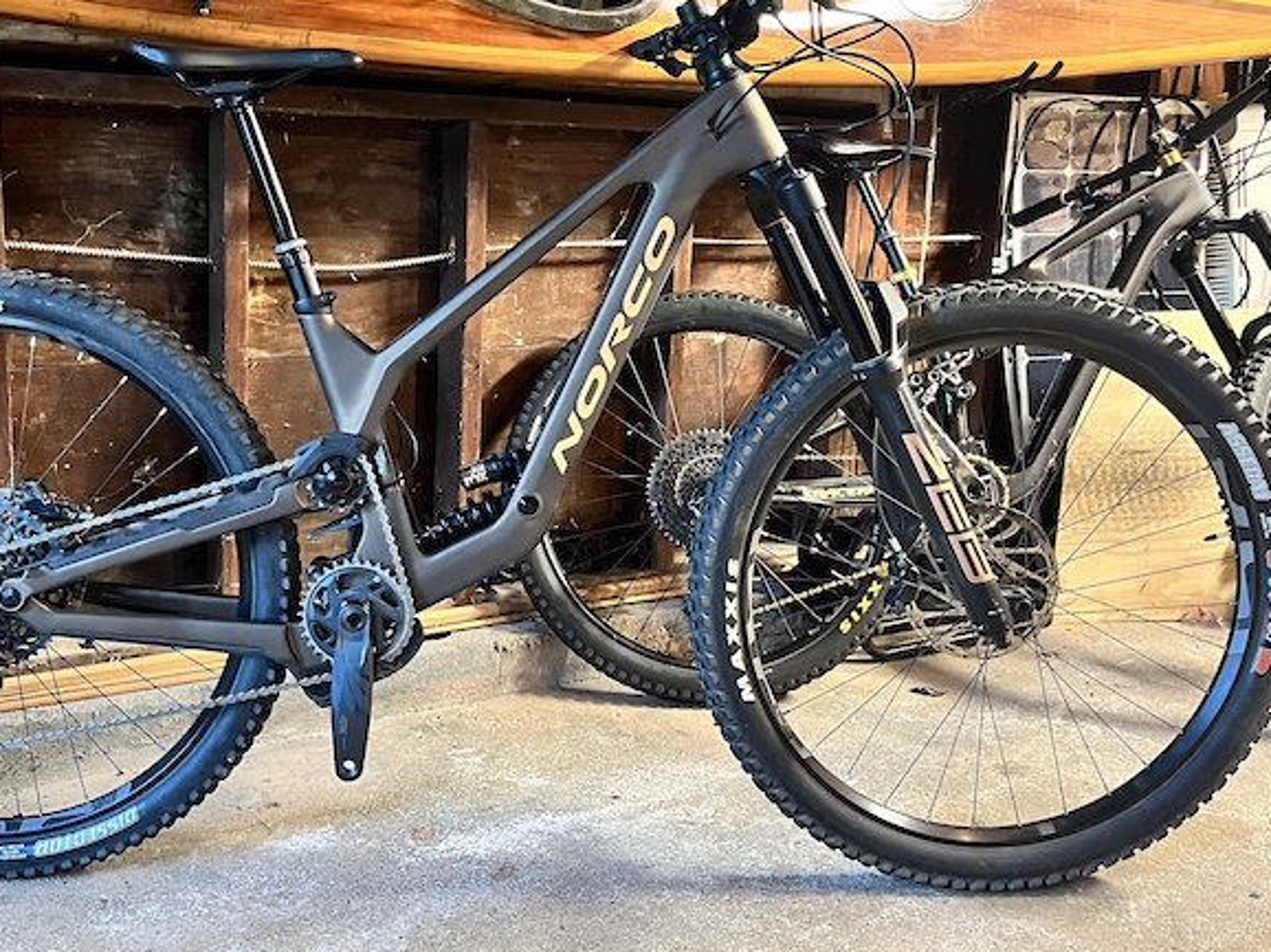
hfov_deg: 51.0
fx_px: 1321
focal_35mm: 36
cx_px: 501
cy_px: 407
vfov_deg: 39.5
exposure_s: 1/40
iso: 640
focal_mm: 5.1
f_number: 1.6
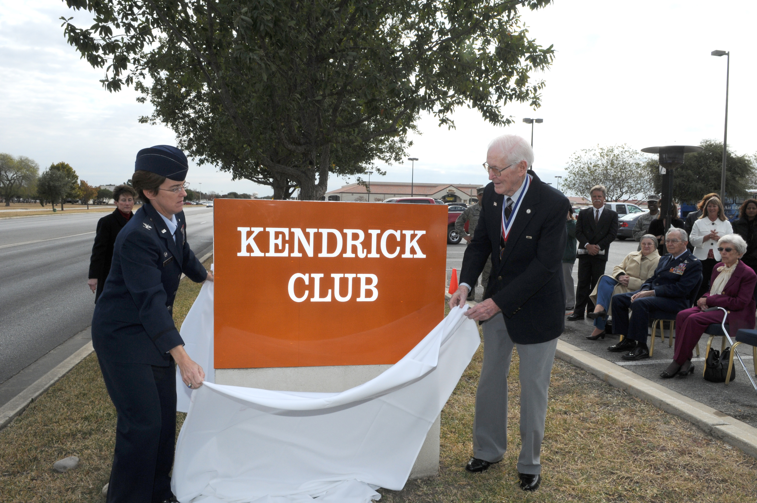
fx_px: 567
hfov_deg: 67.4
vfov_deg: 47.8
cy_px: 252
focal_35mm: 27
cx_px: 378
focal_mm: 18
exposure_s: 1/250
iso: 250
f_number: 16
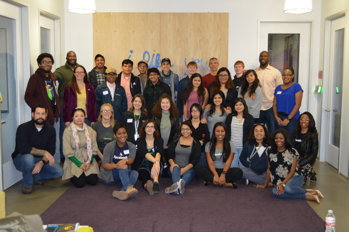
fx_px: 378
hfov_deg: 49.6
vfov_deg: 34.1
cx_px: 174
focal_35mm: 39
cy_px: 116
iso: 1000
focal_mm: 26
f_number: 4
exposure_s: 1/60
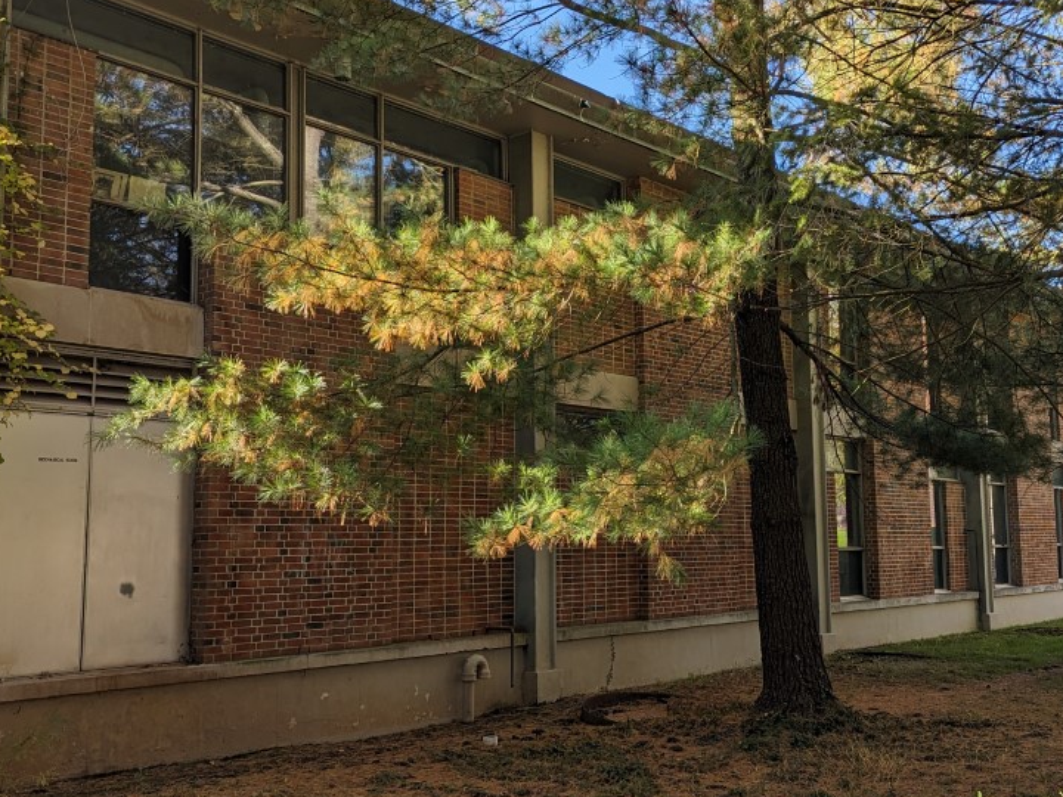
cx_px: 639
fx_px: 1228
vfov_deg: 36.0
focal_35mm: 40
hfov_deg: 46.5
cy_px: 396
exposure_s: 1/629
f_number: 1.85
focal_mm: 6.81
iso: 40
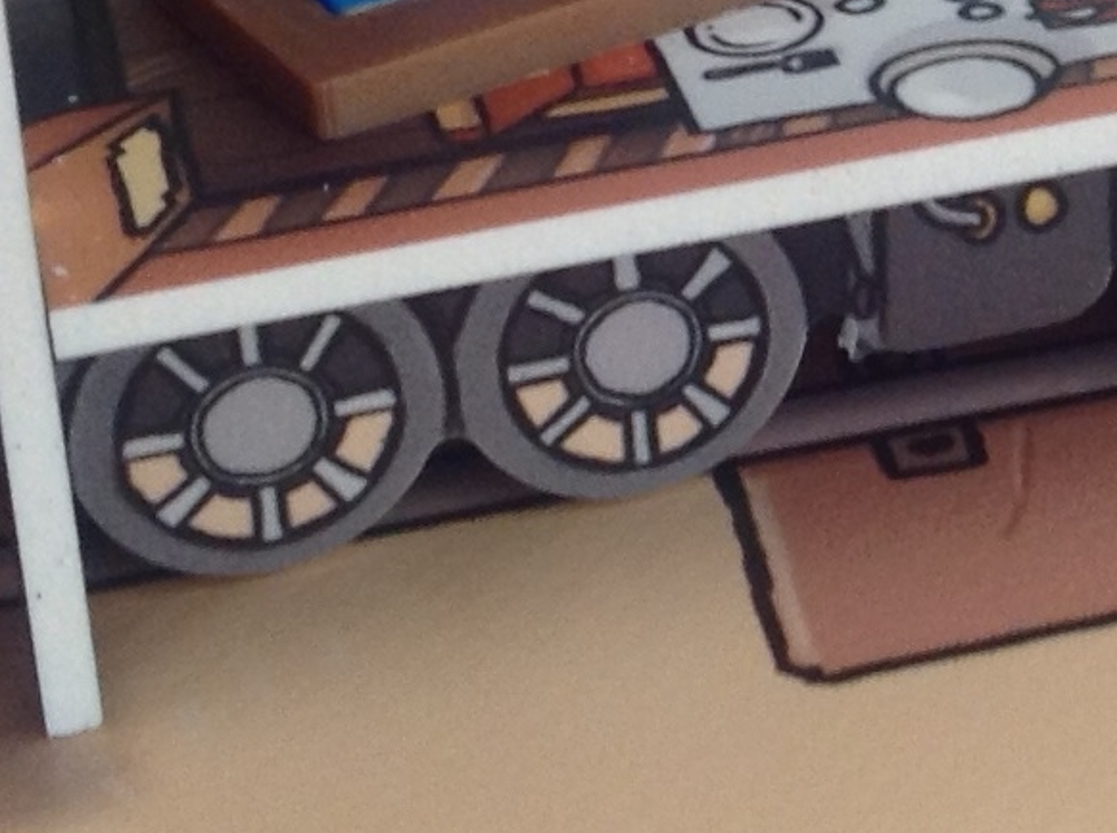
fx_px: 5023
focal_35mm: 156
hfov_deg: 12.4
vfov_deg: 9.3
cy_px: -309
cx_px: 1290
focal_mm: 4.28
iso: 64
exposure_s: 1/30
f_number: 2.4
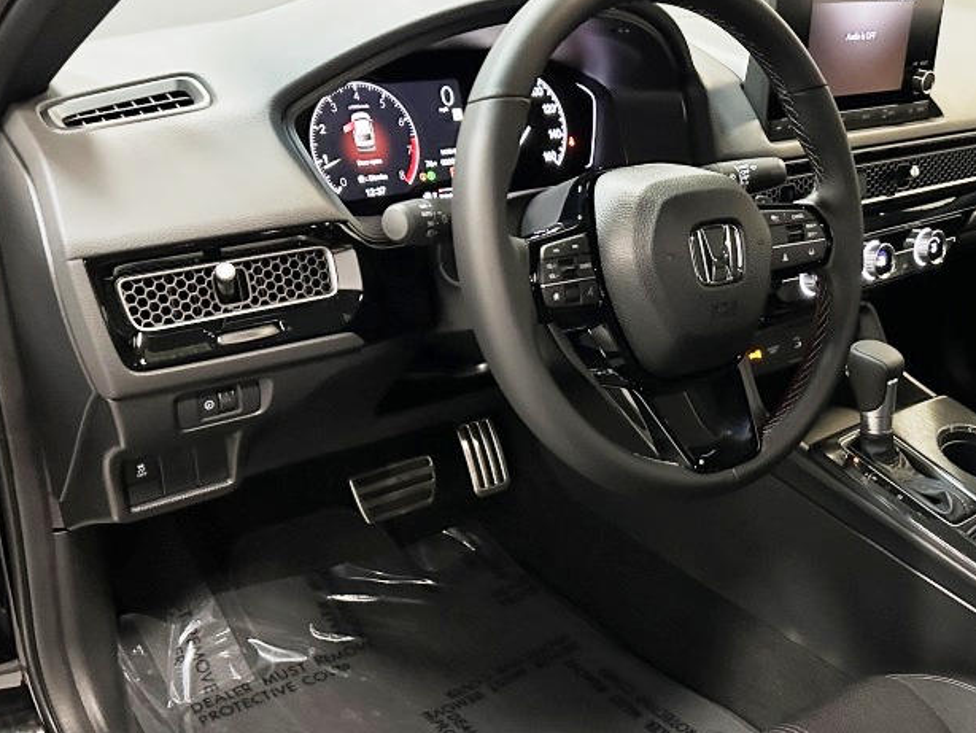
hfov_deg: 45.6
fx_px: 1128
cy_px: 529
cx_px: 695
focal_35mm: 40
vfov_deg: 35.4
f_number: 1.78
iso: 1250
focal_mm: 6.86
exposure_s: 1/30
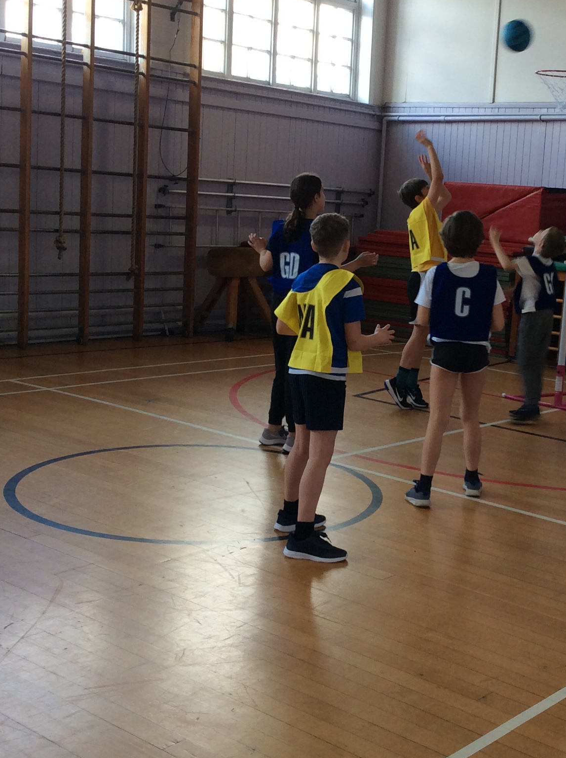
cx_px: 411
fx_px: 1181
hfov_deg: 26.7
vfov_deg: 35.6
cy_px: 342
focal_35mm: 54
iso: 40
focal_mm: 3.3
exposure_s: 1/33
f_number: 2.4
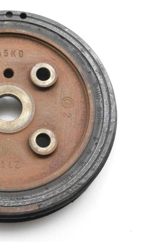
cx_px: -18
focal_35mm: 86
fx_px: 577
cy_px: 121
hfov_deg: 15.5
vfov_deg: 23.6
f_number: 10
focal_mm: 38
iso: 6400
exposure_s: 1/400
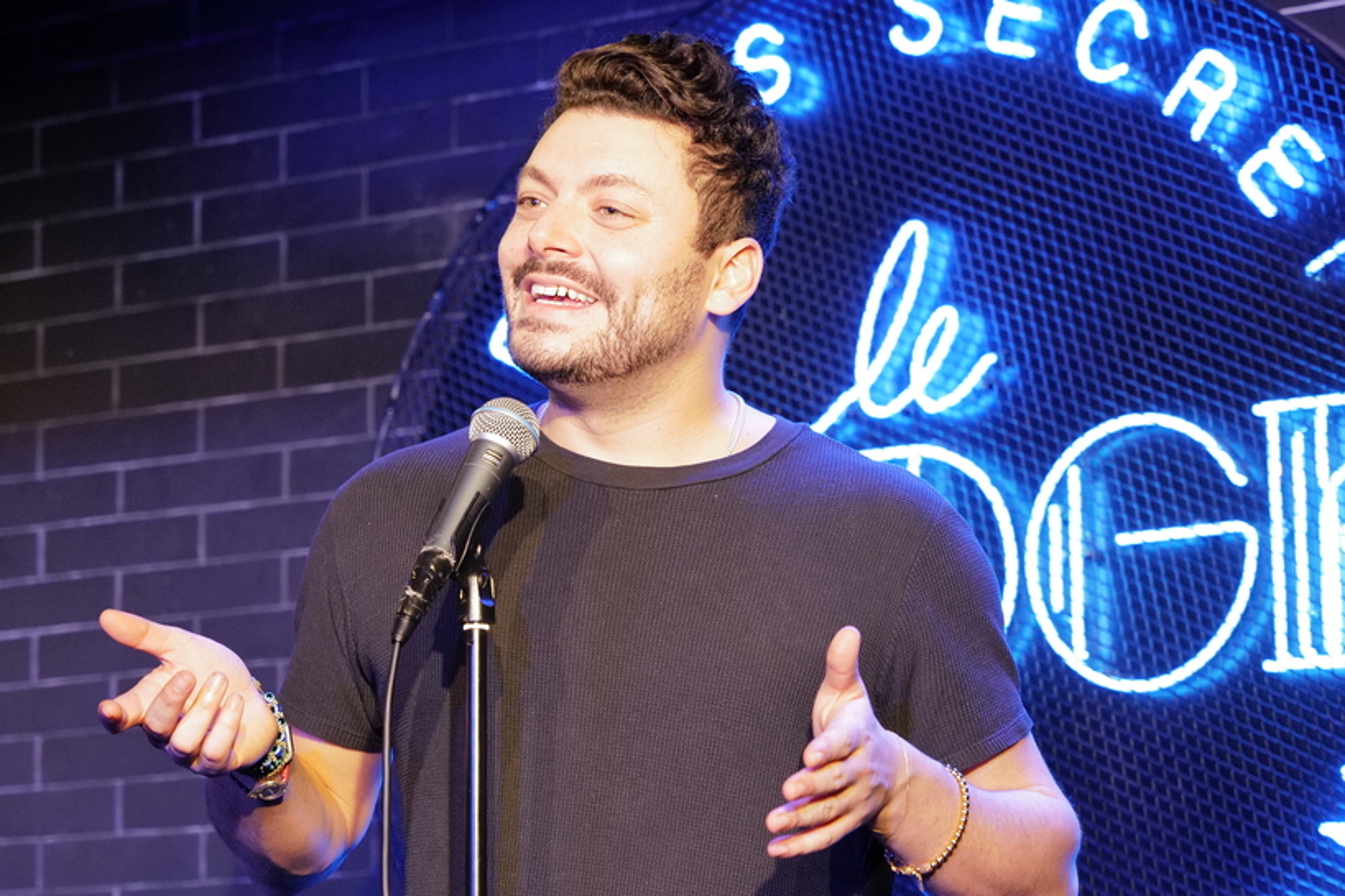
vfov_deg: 11.4
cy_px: 472
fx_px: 4482
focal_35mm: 120
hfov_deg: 17.1
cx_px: 631
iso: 3200
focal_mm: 70
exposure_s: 1/160
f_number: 2.8
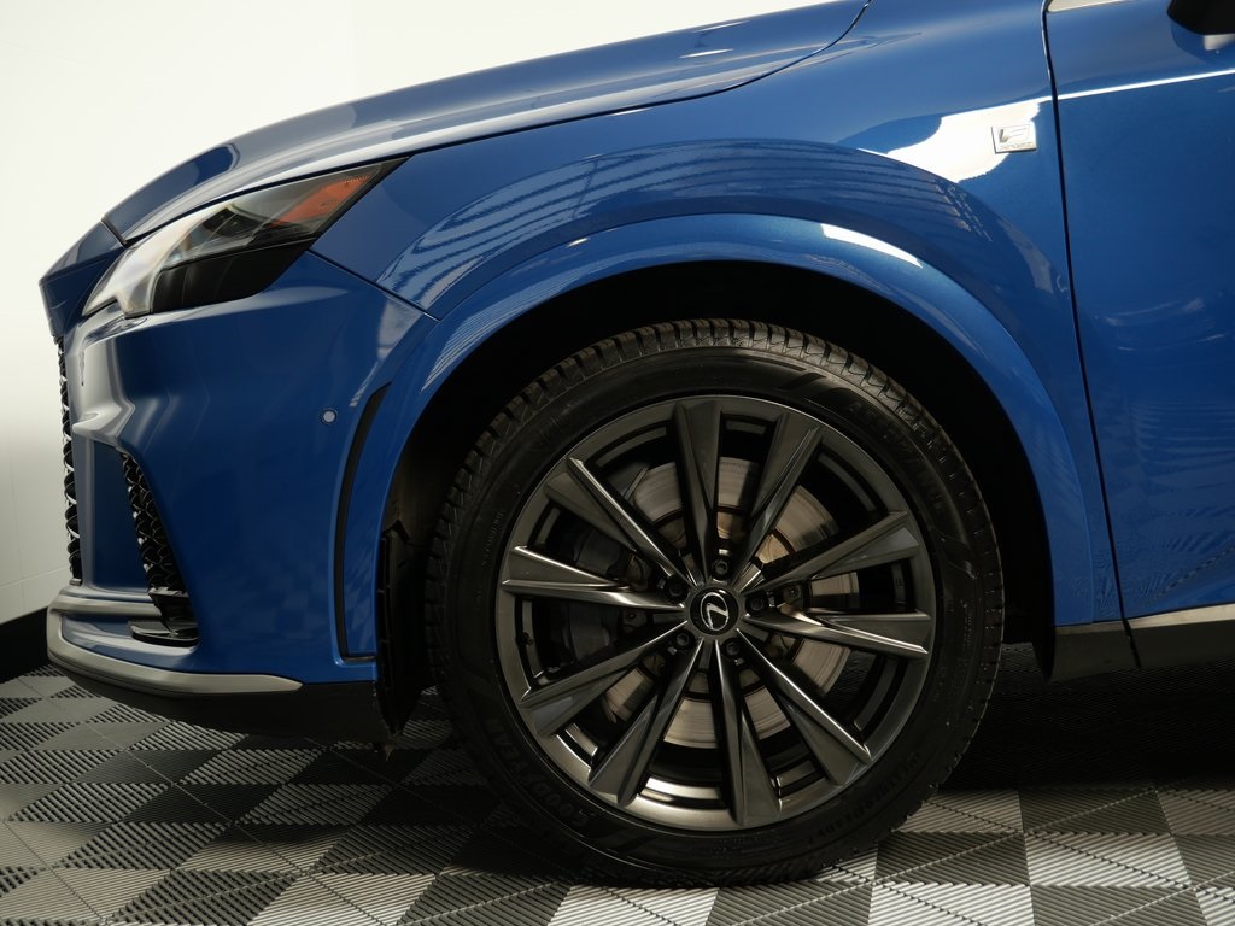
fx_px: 1570
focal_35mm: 44
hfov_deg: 42.9
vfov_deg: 32.9
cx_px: 618
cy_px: 463
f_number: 4.2
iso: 250
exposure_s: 1/200
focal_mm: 22
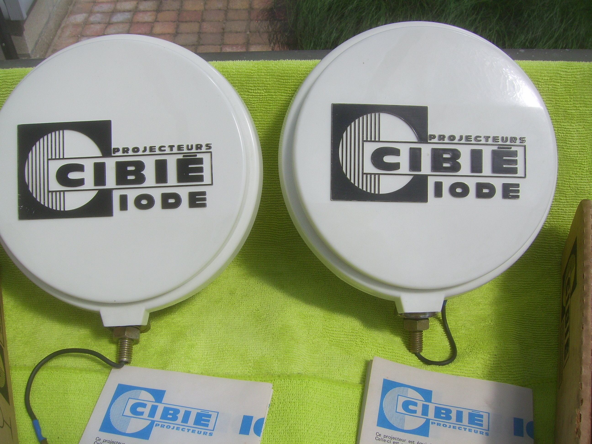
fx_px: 650
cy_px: 222
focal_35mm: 38
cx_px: 296
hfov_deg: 49.0
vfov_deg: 37.7
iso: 50
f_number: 6.4
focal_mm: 7.8
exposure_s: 1/640
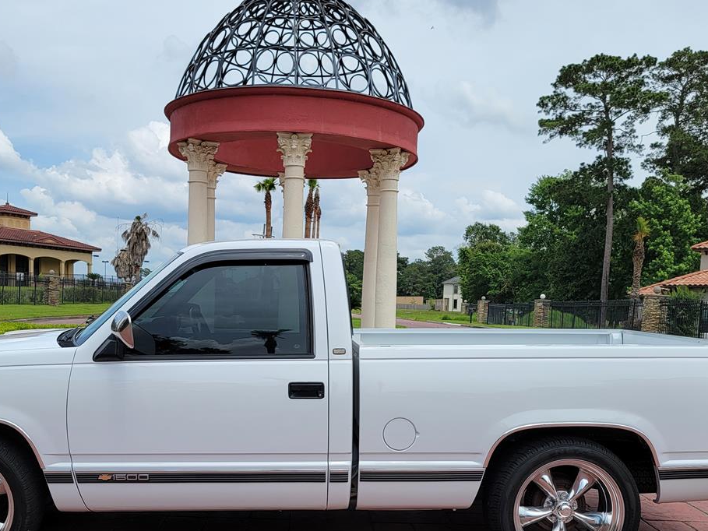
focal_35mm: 38
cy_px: 358
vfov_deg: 37.3
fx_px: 777
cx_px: 301
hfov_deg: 48.8
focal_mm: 6.7
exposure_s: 1/1144
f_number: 1.8
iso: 16
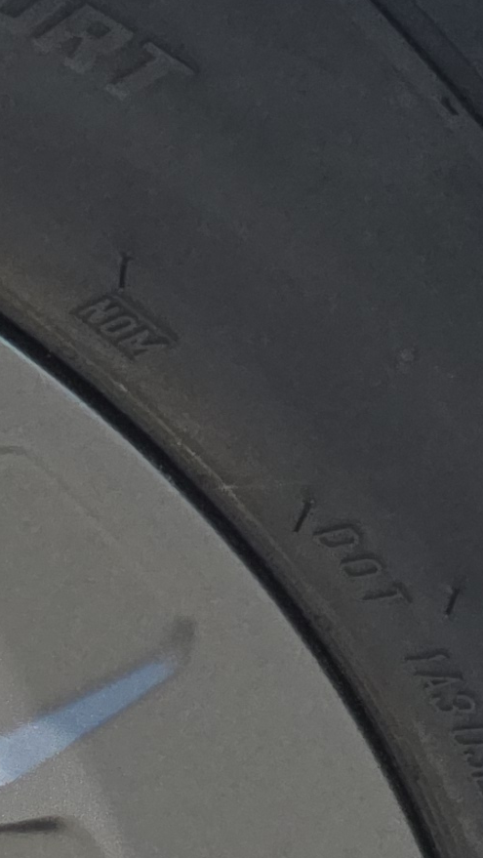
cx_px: -1033
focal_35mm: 342
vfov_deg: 6.2
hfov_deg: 3.5
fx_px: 7780
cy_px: 1312
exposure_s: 1/670
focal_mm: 7.9
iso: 50
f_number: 2.4
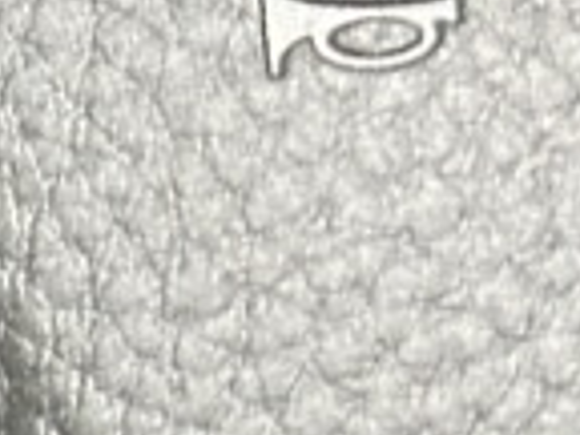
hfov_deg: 5.3
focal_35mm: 342
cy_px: 234
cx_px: -1434
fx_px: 5730
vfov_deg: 4.3
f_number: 1.78
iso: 400
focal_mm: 6.86
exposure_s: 1/40
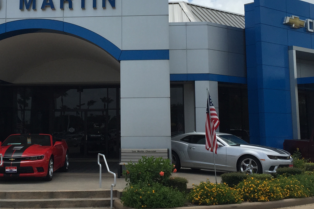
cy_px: 61
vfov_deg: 23.2
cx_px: 109
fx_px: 506
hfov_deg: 34.2
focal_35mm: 58
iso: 32
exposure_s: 1/3049
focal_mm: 4.15
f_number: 2.2
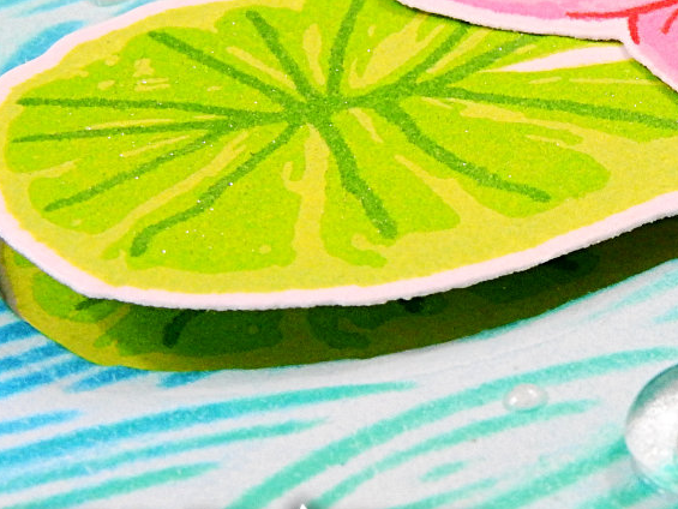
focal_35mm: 138
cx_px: 655
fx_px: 2703
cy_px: 106
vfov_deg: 10.7
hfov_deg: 14.1
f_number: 6
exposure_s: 1/15
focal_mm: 11.6
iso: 400
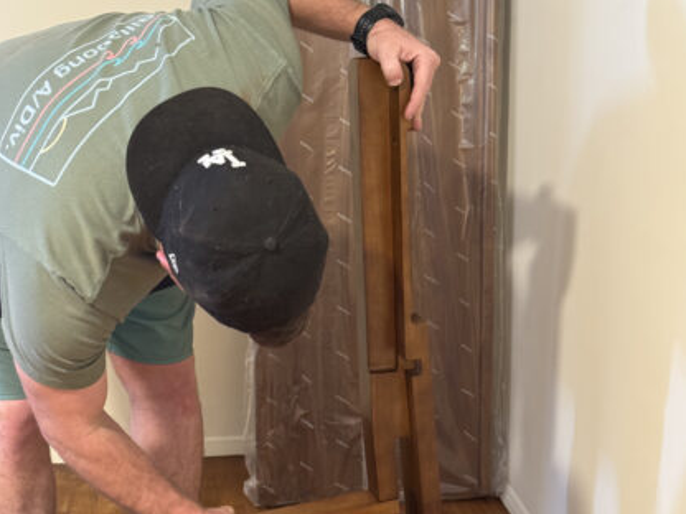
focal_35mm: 65
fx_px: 1288
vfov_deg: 22.4
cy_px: 372
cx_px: 345
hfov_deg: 29.8
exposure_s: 1/30
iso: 500
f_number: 1.78
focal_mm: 6.76
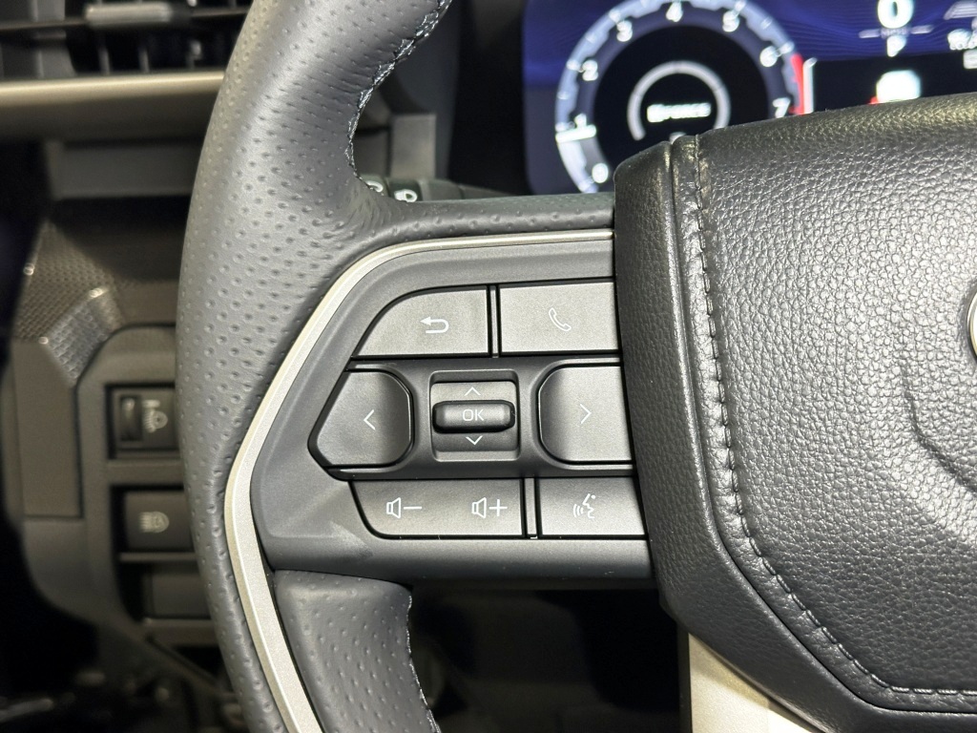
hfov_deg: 39.7
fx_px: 1355
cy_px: 366
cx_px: 488
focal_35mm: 48
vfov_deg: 30.3
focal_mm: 6.86
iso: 320
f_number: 1.78
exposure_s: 1/40
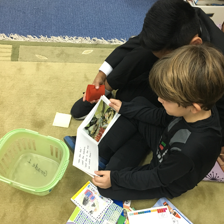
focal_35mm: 35
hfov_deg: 47.2
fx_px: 256
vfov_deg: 47.2
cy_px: 112
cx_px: 119
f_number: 2.2
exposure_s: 1/25
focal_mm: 4.15
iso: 200
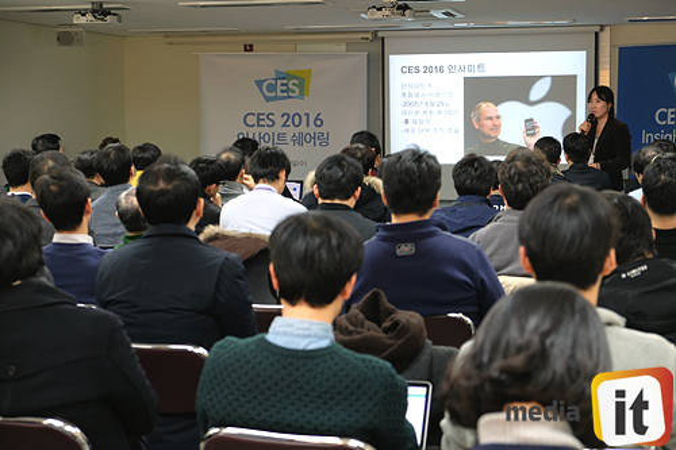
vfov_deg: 20.3
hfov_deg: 30.1
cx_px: 338
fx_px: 1258
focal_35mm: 67
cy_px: 225
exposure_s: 1/30
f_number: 5
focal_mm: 44.4
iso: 800
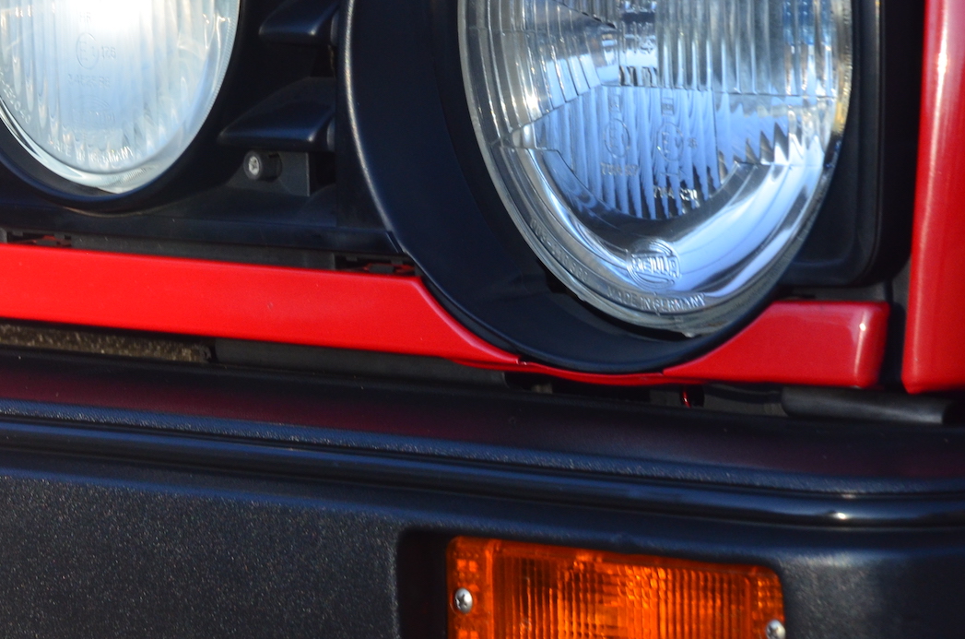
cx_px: 118
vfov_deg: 3.5
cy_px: 32
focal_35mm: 387
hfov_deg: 5.3
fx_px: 10349
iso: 400
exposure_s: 1/200
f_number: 10
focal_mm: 135
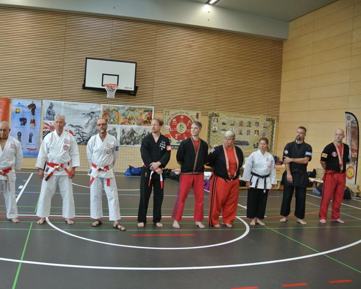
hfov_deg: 53.8
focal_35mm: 33
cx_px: 144
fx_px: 353
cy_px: 143
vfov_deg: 44.5
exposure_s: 1/125
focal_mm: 11
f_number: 3.5
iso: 500
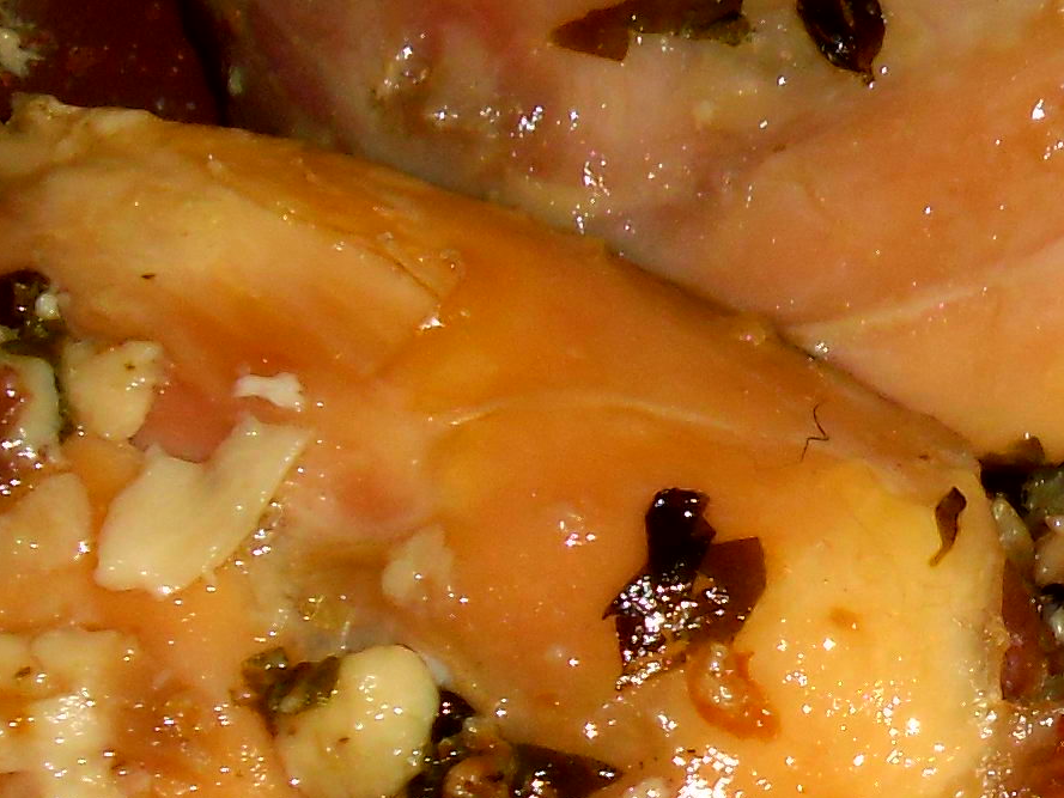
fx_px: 6087
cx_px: 1964
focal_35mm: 198
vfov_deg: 7.5
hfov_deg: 9.5
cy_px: 483
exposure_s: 1/45
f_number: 4.5
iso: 80
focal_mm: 7.8
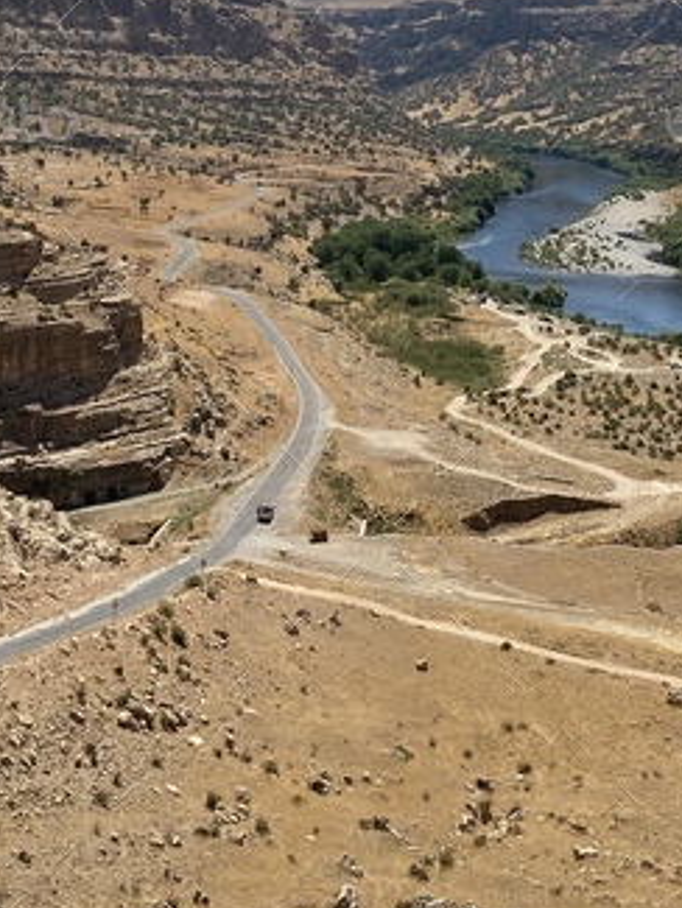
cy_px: -35
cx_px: 363
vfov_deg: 28.5
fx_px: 1654
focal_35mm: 63
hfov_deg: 23.3
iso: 32
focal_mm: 4.25
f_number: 1.8
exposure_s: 1/4608
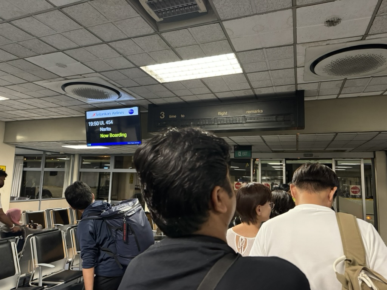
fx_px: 268
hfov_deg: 71.6
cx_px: 194
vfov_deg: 56.8
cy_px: 145
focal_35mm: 24
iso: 640
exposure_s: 1/50
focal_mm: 6.76
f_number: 1.78
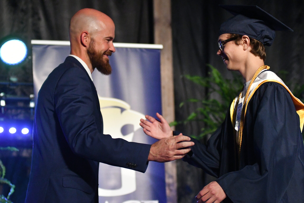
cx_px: 152
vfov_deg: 11.4
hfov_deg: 17.1
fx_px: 1013
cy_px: 102
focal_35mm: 120
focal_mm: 80
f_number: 2.8
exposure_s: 1/640
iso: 9000
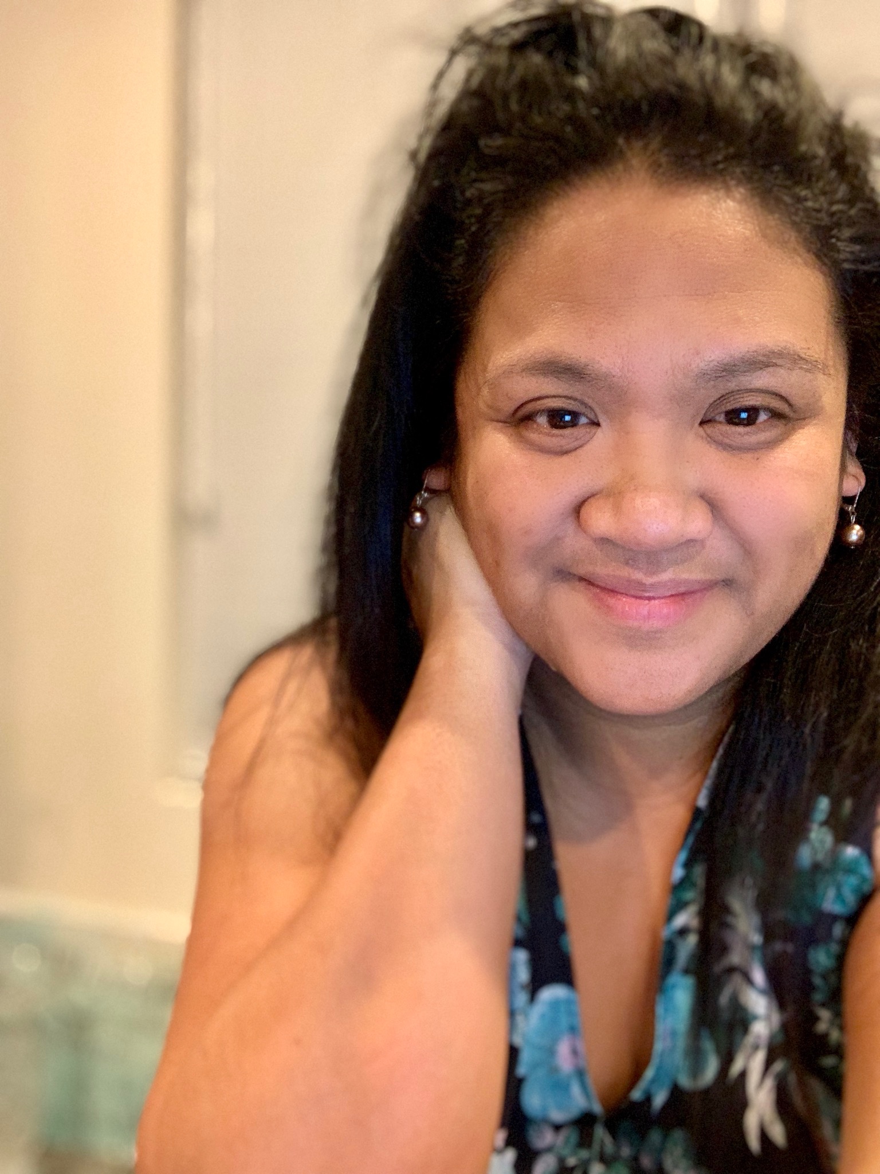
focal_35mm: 32
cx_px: 440
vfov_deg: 56.8
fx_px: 1085
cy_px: 587
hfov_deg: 44.2
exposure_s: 1/30
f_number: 2.2
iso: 400
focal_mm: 2.87
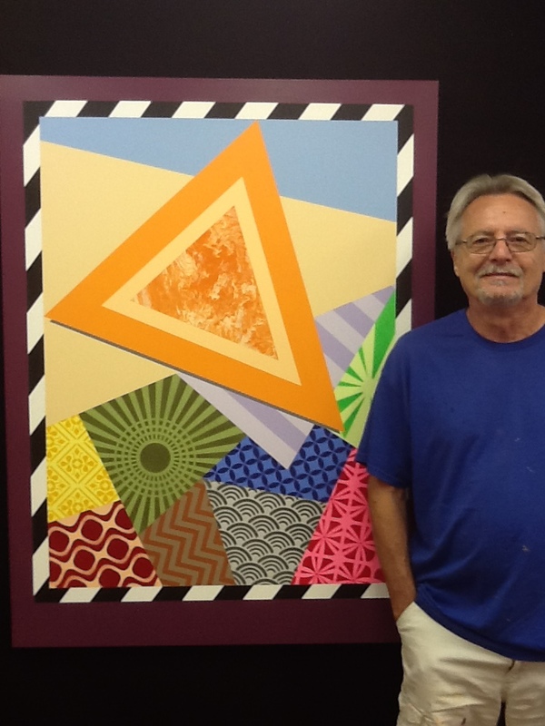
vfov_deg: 42.9
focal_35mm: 44
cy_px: 363
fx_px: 924
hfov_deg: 32.9
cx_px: 272
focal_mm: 2.03
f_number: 2.4
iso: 40
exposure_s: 1/30
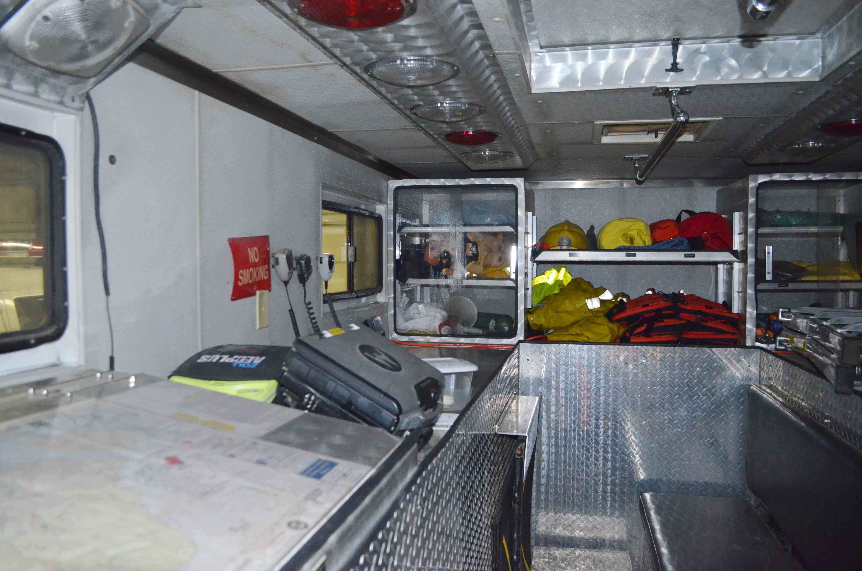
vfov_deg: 47.7
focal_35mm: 27
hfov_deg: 67.5
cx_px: 431
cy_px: 286
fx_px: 645
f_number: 3.5
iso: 3200
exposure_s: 1/60
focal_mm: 18
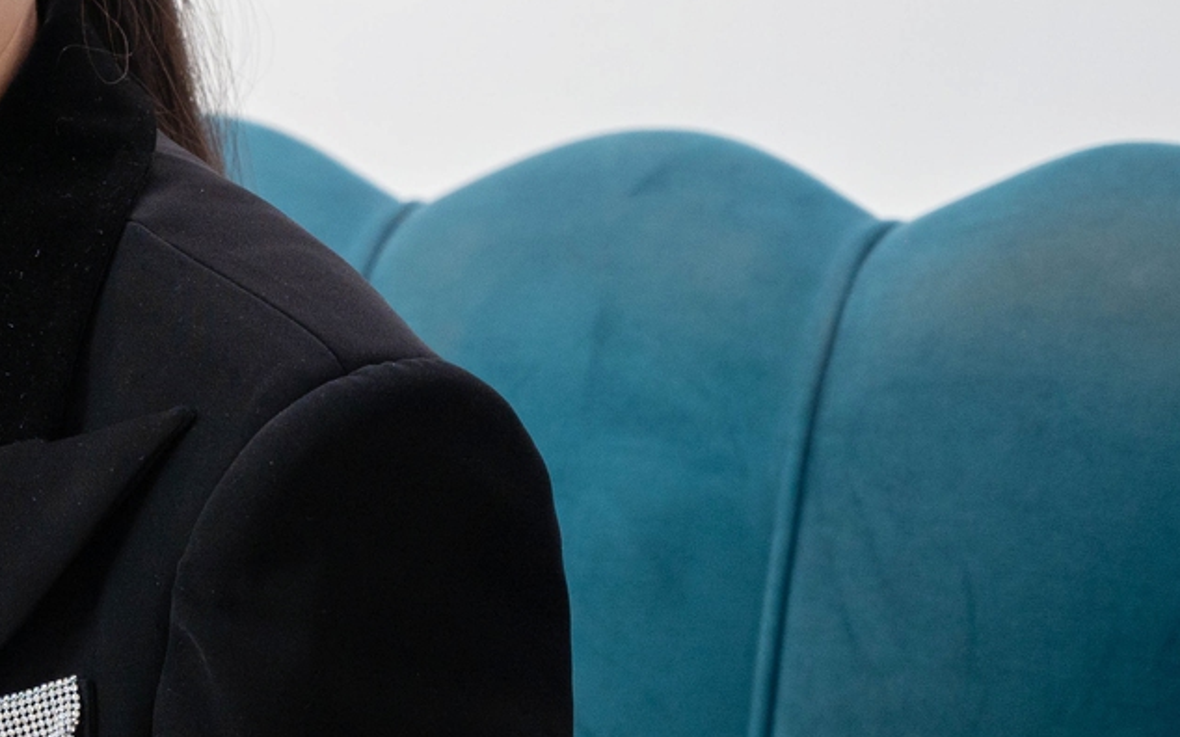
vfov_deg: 6.2
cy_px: 261
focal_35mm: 212
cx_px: -302
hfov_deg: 9.7
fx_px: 6816
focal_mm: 66
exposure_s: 1/125
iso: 500
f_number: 4
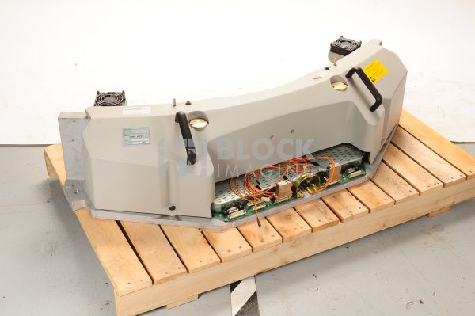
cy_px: 158
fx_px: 659
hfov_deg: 39.6
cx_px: 238
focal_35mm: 50
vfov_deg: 26.9
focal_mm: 50
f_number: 11
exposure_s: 1/160
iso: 320
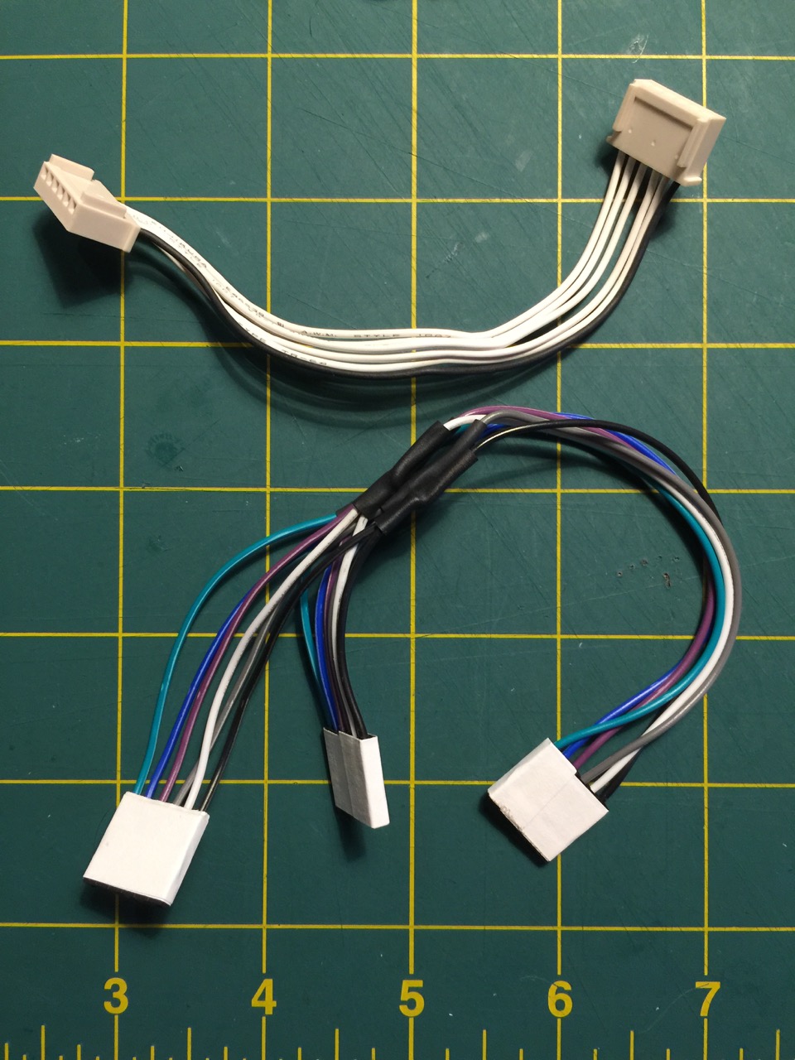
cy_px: 530
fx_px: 888
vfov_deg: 61.7
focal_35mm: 29
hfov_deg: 48.2
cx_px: 398
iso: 80
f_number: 2.2
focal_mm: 4.15
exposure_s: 1/15
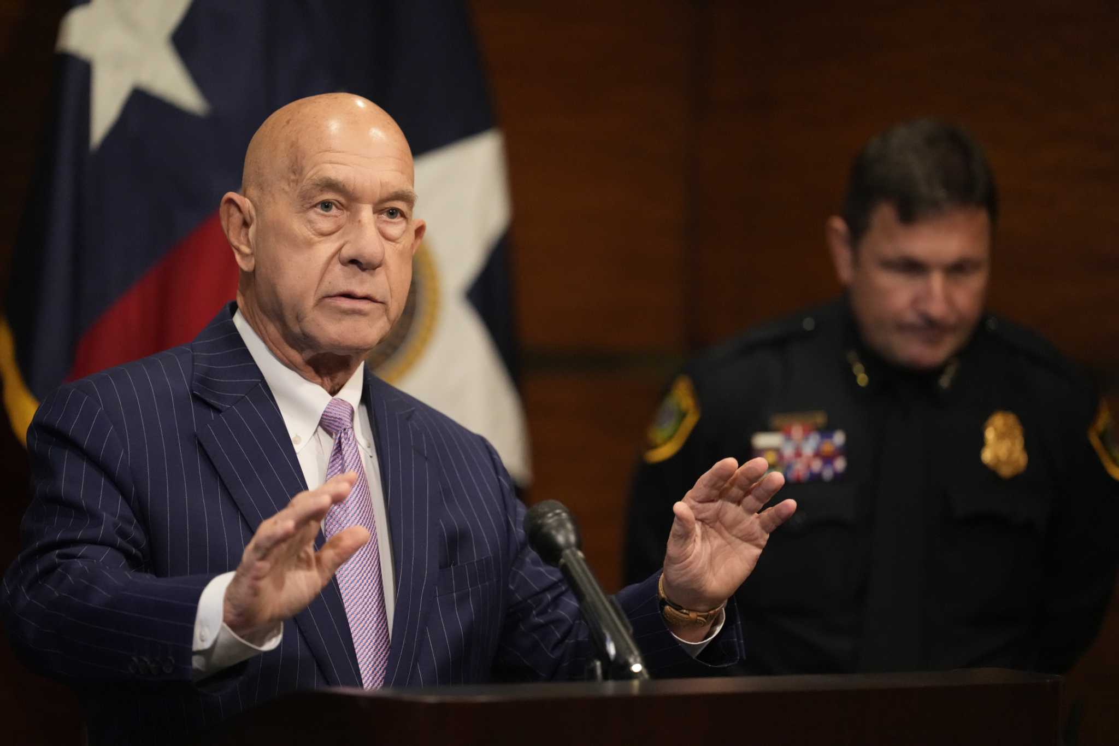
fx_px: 5470
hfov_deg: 11.7
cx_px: 560
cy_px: 373
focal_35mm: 176
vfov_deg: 7.8
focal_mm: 176
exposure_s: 1/500
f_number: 2.8
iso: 8000
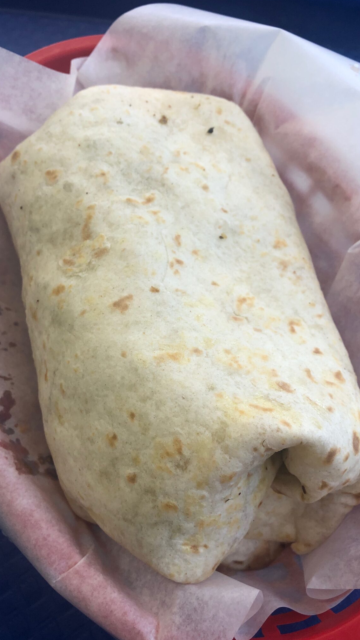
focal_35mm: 31
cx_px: 177
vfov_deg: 62.6
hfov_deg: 37.8
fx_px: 526
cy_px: 321
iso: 40
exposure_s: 1/120
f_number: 1.8
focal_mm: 3.99
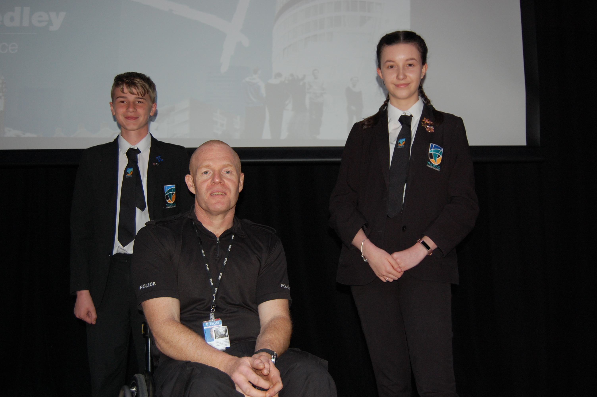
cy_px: 198
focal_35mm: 36
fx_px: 596
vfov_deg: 36.8
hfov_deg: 53.2
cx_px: 298
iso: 400
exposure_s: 1/60
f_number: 4
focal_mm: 24
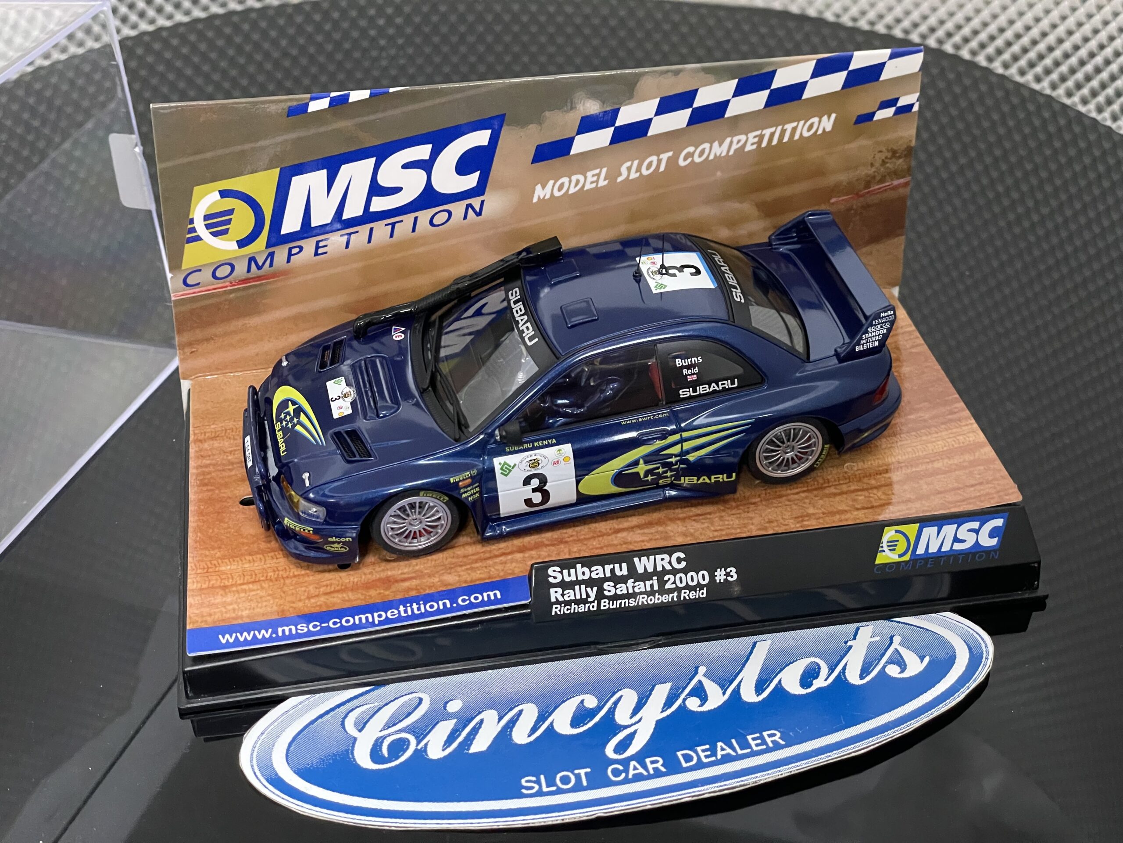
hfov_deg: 36.8
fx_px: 1687
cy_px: 422
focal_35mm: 52
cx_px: 562
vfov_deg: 28.0
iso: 640
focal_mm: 6
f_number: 2
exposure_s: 1/40
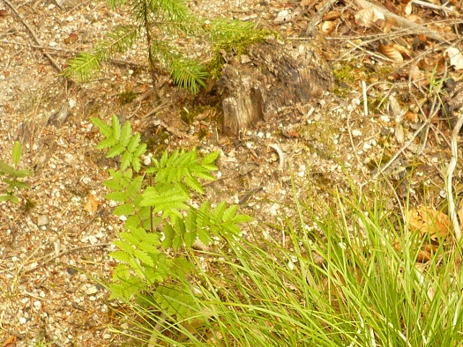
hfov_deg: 24.1
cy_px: 362
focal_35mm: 80
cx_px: 363
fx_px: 1070
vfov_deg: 17.9
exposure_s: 1/125
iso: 100
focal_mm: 5.8
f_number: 2.8
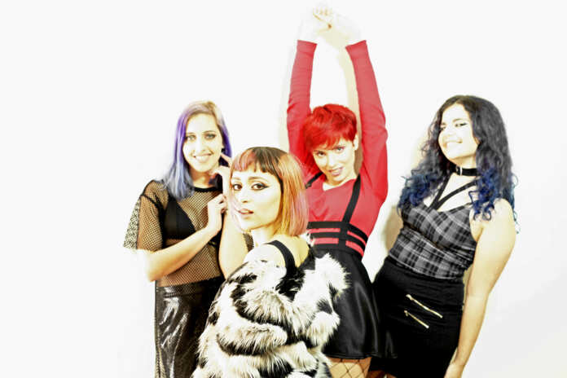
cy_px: 189
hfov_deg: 39.6
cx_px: 284
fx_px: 787
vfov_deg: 27.0
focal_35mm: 50
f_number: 3.5
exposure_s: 1/125
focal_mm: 50
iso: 1600
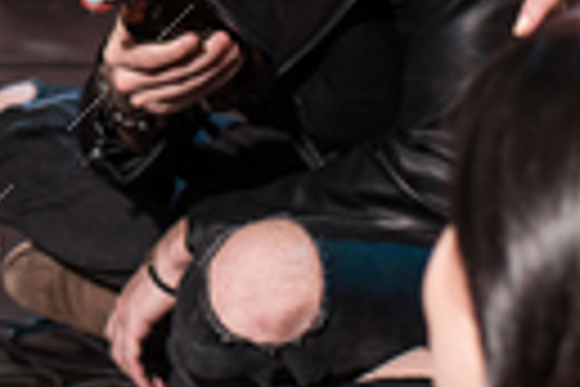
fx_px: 2578
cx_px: -252
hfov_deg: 12.3
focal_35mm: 160
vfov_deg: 8.5
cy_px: -36
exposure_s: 1/250
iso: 160
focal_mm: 35
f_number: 2.5
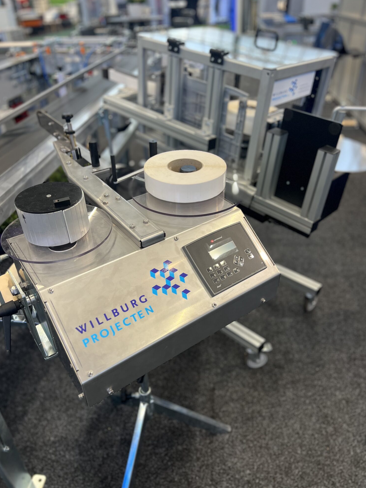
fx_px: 381
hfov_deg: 51.4
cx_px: 185
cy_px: 243
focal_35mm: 27
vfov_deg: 65.3
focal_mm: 5.7
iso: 64
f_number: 1.5
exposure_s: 1/100
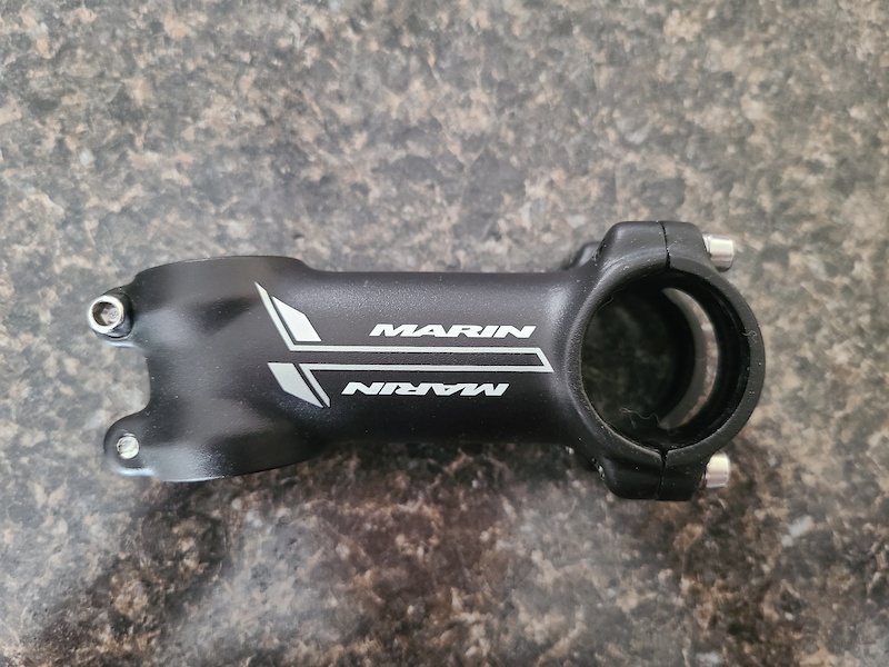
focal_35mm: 26
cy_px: 334
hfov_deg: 67.3
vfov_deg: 53.1
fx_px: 668
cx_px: 444
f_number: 1.8
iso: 500
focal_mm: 5.4
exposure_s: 1/24
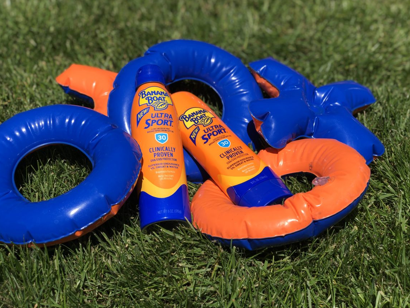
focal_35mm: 60
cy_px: 147
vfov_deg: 24.4
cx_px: 197
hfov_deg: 32.2
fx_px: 711
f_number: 2.8
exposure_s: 1/923
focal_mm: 6.6
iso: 20
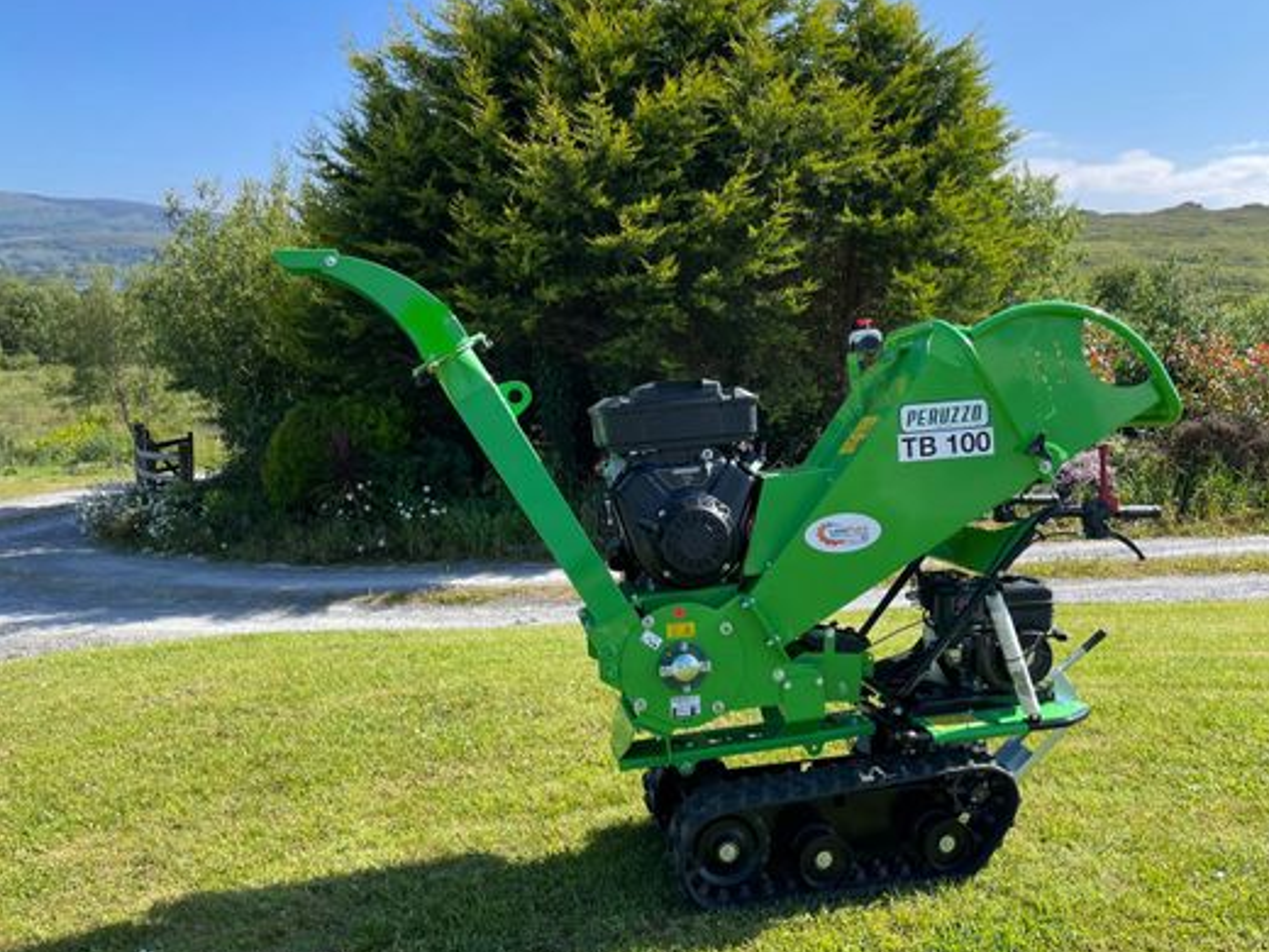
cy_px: 464
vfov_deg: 46.8
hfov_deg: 59.7
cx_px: 730
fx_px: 1100
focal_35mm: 30
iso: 32
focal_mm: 4.2
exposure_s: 1/1435
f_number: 1.6
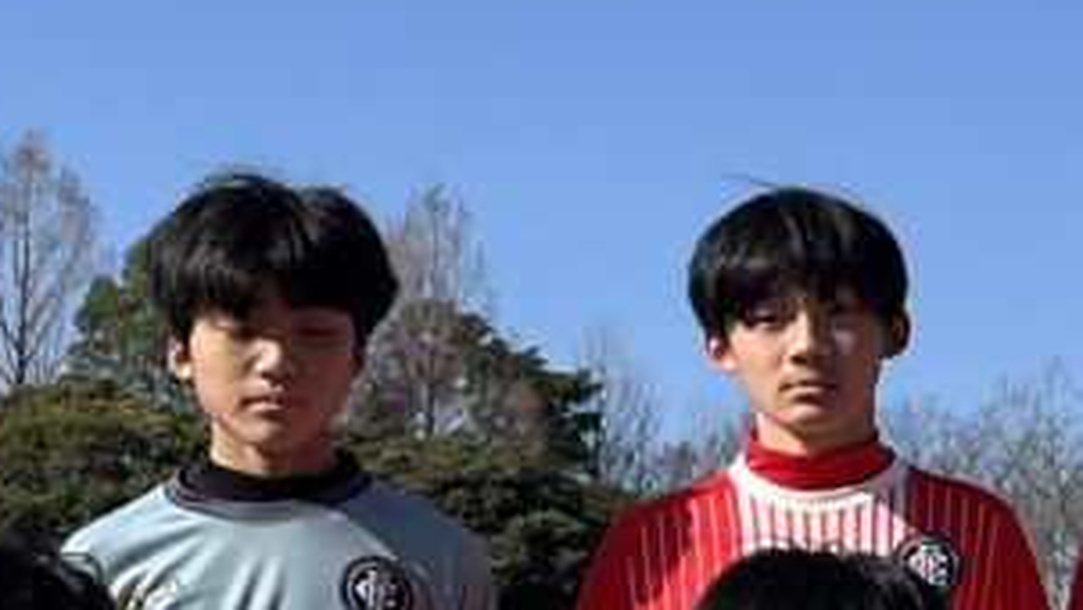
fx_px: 4136
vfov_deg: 8.4
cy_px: 355
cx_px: 1495
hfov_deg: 14.2
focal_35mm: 144
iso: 50
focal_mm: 5.1
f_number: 1.6
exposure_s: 1/3135
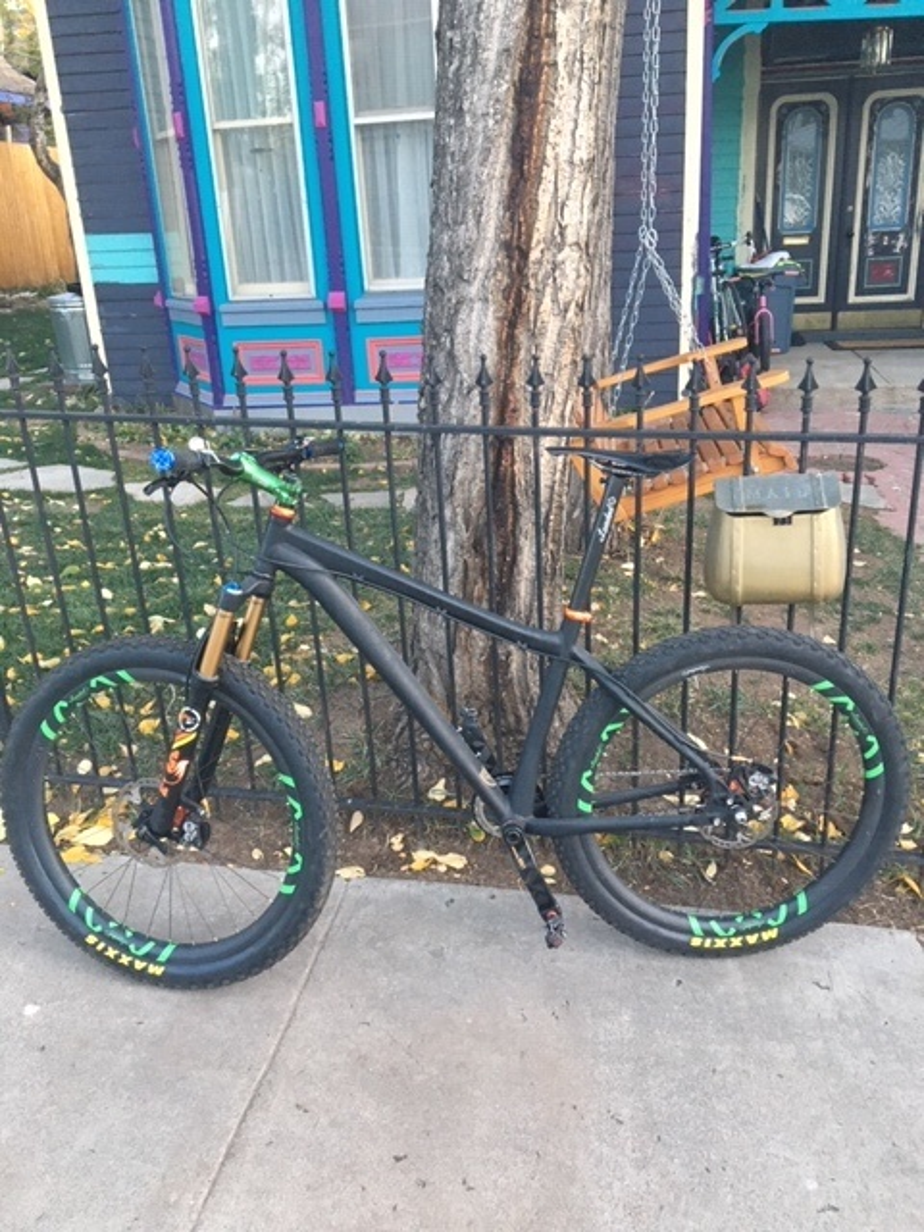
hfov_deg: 48.2
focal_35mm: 29
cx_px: 462
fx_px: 1032
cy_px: 616
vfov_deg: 61.7
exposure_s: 1/30
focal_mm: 4.15
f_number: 2.2
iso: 125
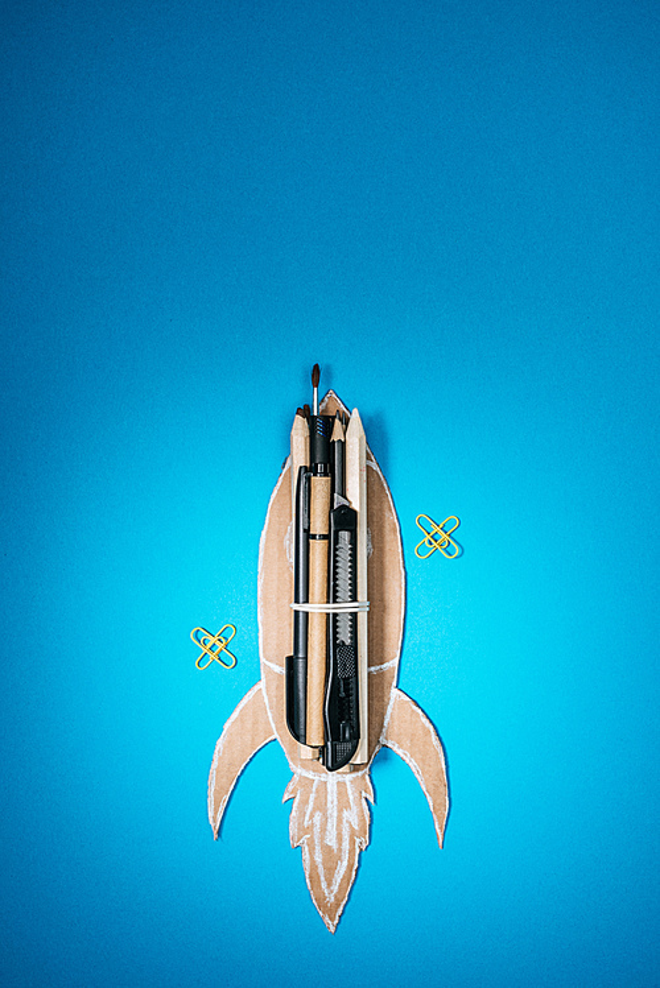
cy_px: 494
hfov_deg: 27.0
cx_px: 330
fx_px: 1374
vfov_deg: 39.6
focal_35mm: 50
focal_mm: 50
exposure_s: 1/125
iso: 200
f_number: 16
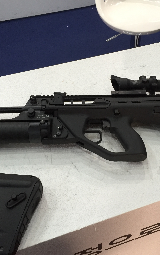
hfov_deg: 29.7
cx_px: 104
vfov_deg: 46.2
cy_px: 128
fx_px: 300
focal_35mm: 43
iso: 50
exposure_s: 1/30
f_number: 2.2
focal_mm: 4.15
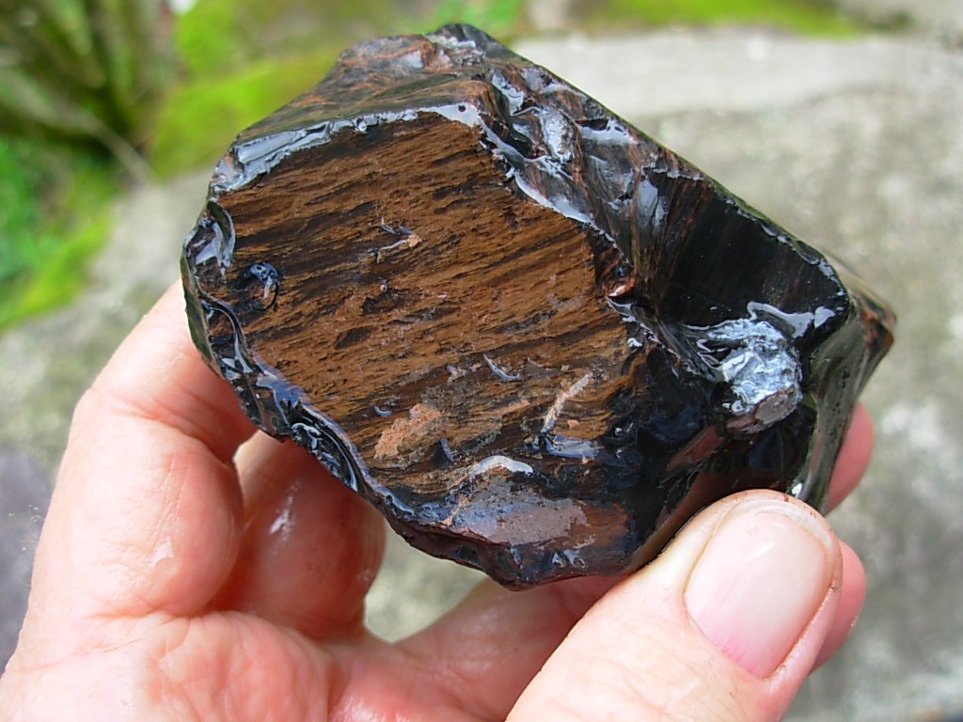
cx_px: 482
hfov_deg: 49.0
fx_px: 1057
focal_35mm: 38
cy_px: 361
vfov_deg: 37.7
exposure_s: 1/144
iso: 50
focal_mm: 6.3
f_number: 2.9
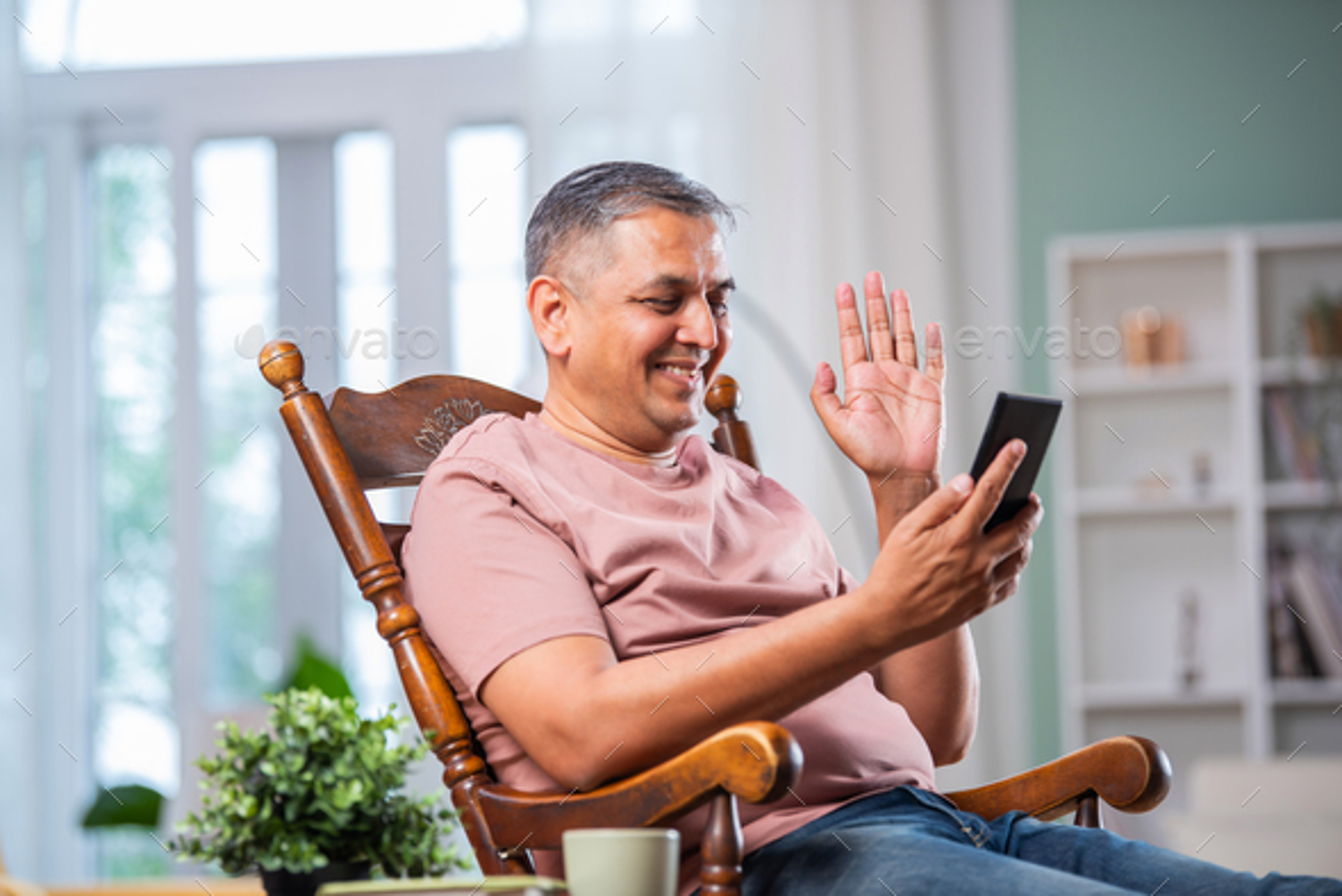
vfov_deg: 10.2
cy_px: 448
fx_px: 5035
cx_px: 671
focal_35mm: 135
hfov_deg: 15.2
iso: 100
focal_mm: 135
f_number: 2.8
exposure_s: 1/100
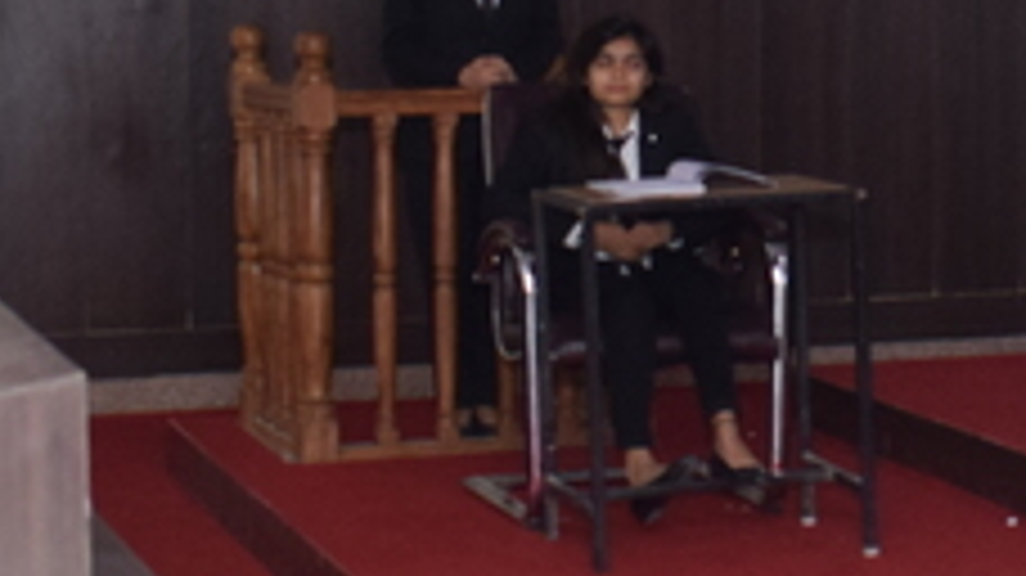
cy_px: 58
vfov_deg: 9.3
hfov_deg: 16.1
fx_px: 3535
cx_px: 1084
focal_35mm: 130
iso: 800
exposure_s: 1/100
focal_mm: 18
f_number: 3.5
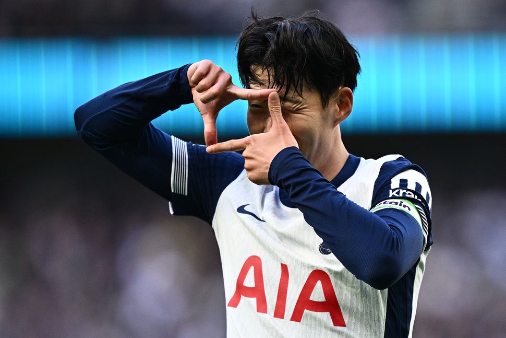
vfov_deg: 3.4
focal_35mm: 400
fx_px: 5623
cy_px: 169
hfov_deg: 5.2
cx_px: 253
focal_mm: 400
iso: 1000
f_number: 2.8
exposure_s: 1/2000
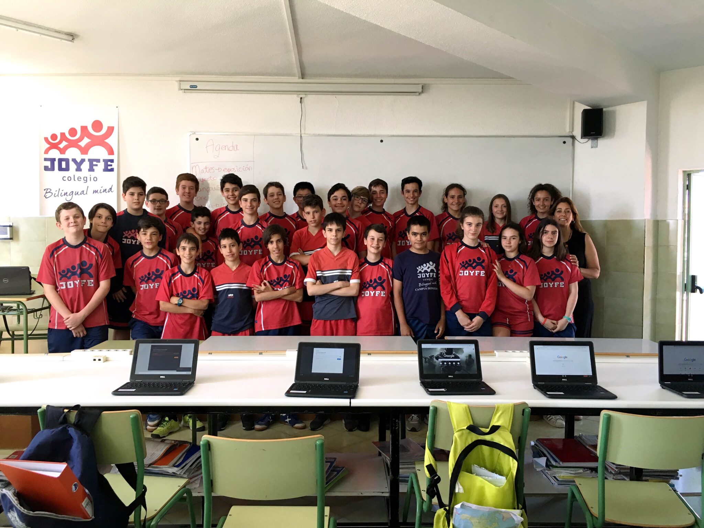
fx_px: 590
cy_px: 264
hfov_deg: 61.7
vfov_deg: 48.2
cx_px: 352
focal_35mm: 29
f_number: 2.2
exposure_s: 1/33
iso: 50
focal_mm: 4.15
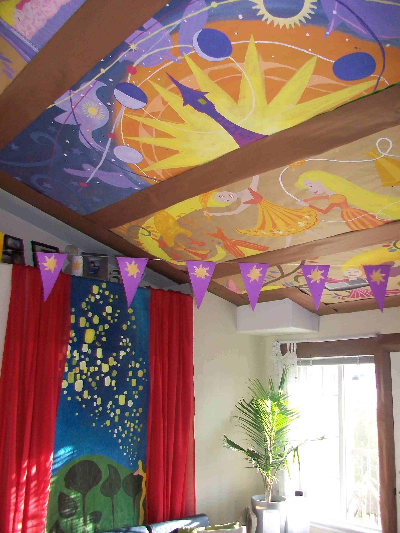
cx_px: 200
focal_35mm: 32
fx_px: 493
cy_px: 266
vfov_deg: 56.8
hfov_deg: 44.2
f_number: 2.8
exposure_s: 1/60
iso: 160
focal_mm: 5.7
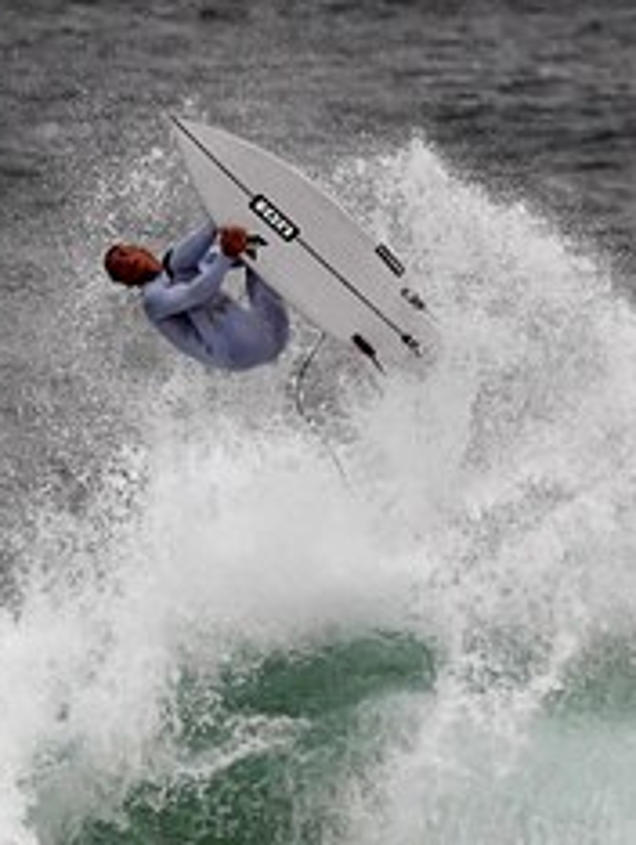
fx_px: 35114
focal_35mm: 1436
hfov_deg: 1.0
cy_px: 410
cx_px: 271
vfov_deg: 1.4
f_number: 6.3
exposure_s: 1/8000
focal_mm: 350
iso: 3600
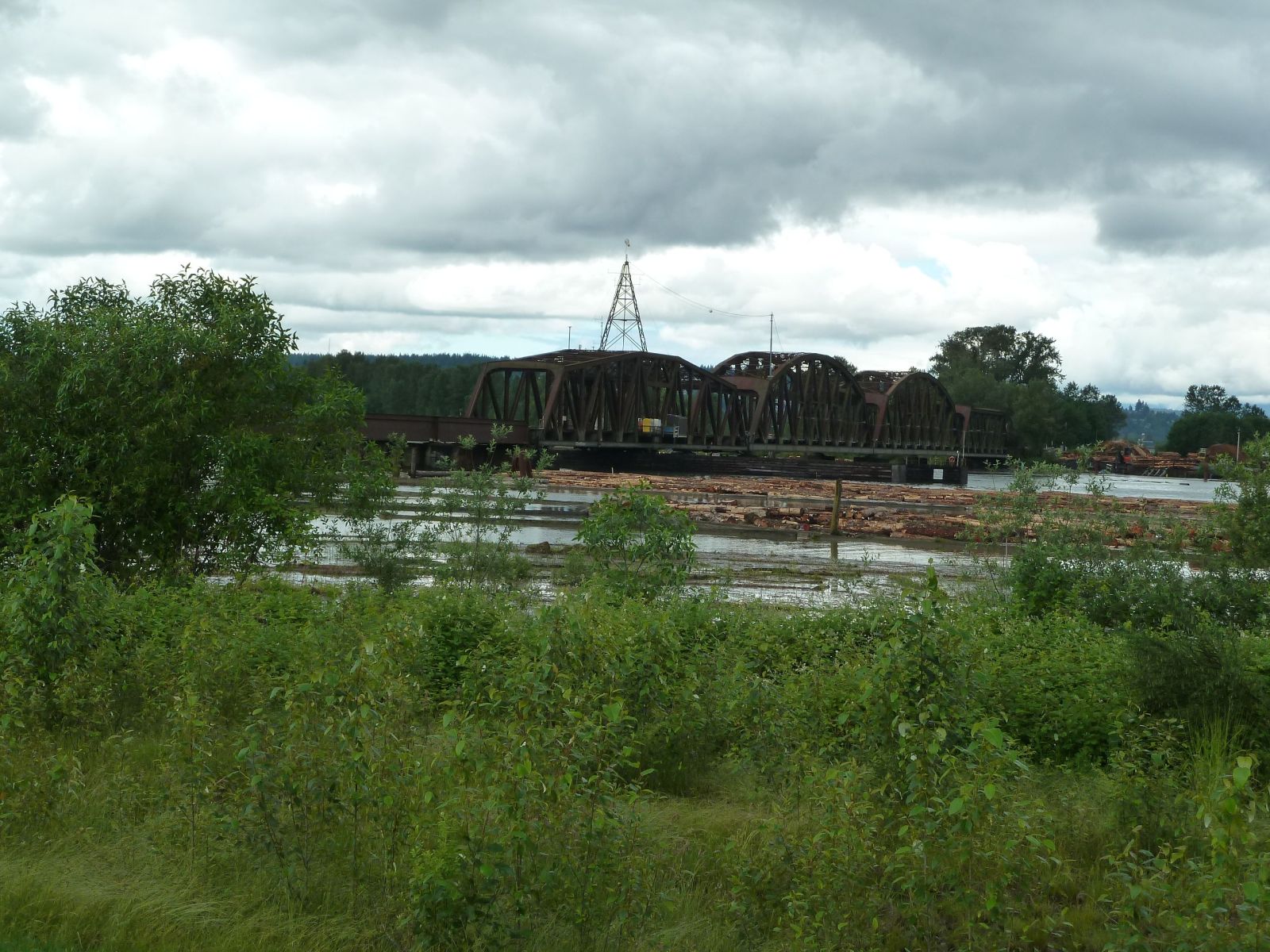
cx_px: 635
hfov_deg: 30.7
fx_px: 2311
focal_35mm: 63
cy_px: 476
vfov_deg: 23.3
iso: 125
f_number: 4
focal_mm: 10.3
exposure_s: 1/320
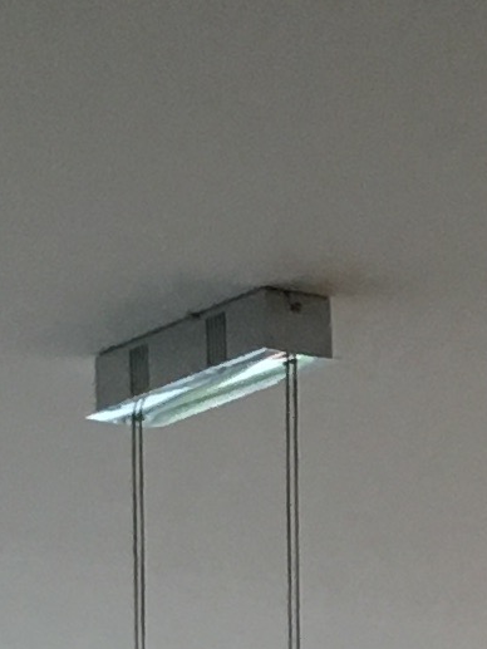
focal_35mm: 226
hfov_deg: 6.3
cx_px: 1172
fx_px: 4238
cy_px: 1195
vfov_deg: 8.4
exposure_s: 1/33
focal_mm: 4.15
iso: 50
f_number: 2.2
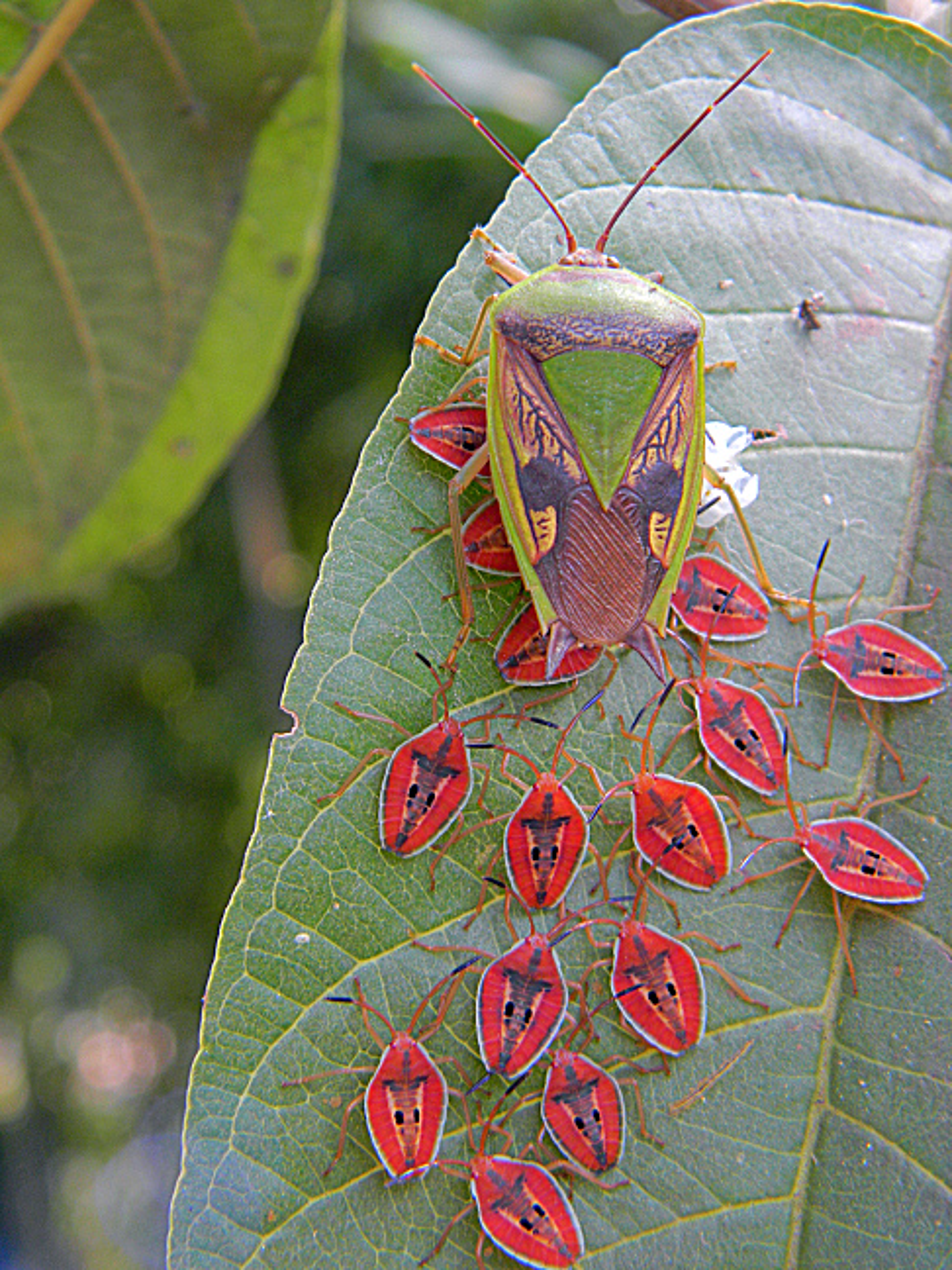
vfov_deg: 29.0
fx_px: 2457
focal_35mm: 67
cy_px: 635
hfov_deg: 21.9
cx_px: 476
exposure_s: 1/59.6
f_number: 4.3
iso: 146
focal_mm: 12.2
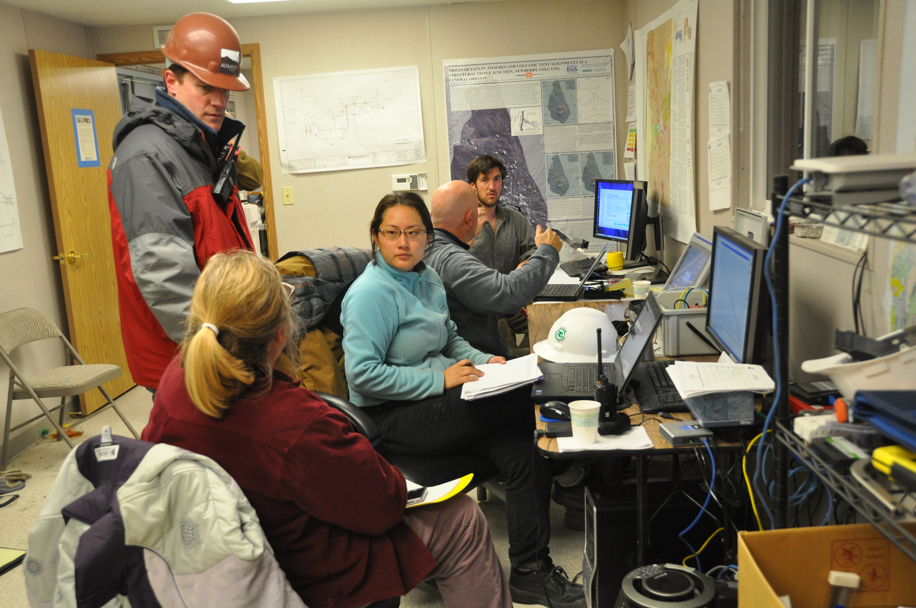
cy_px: 304
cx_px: 458
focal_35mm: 33
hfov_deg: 57.3
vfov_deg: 39.9
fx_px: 839
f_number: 3.8
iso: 800
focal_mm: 22
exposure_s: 1/50
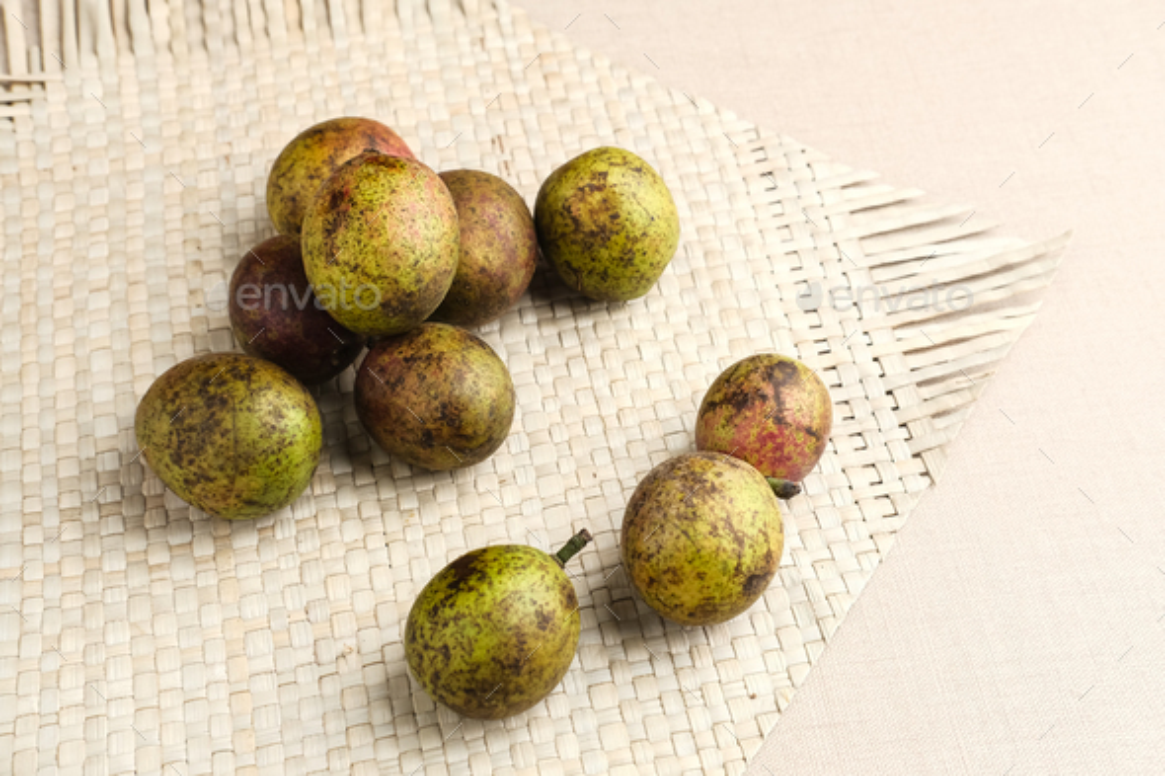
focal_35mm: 53
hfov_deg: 37.5
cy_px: 388
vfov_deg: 25.5
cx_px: 582
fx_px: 1715
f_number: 9
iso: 500
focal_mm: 35
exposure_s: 1/80
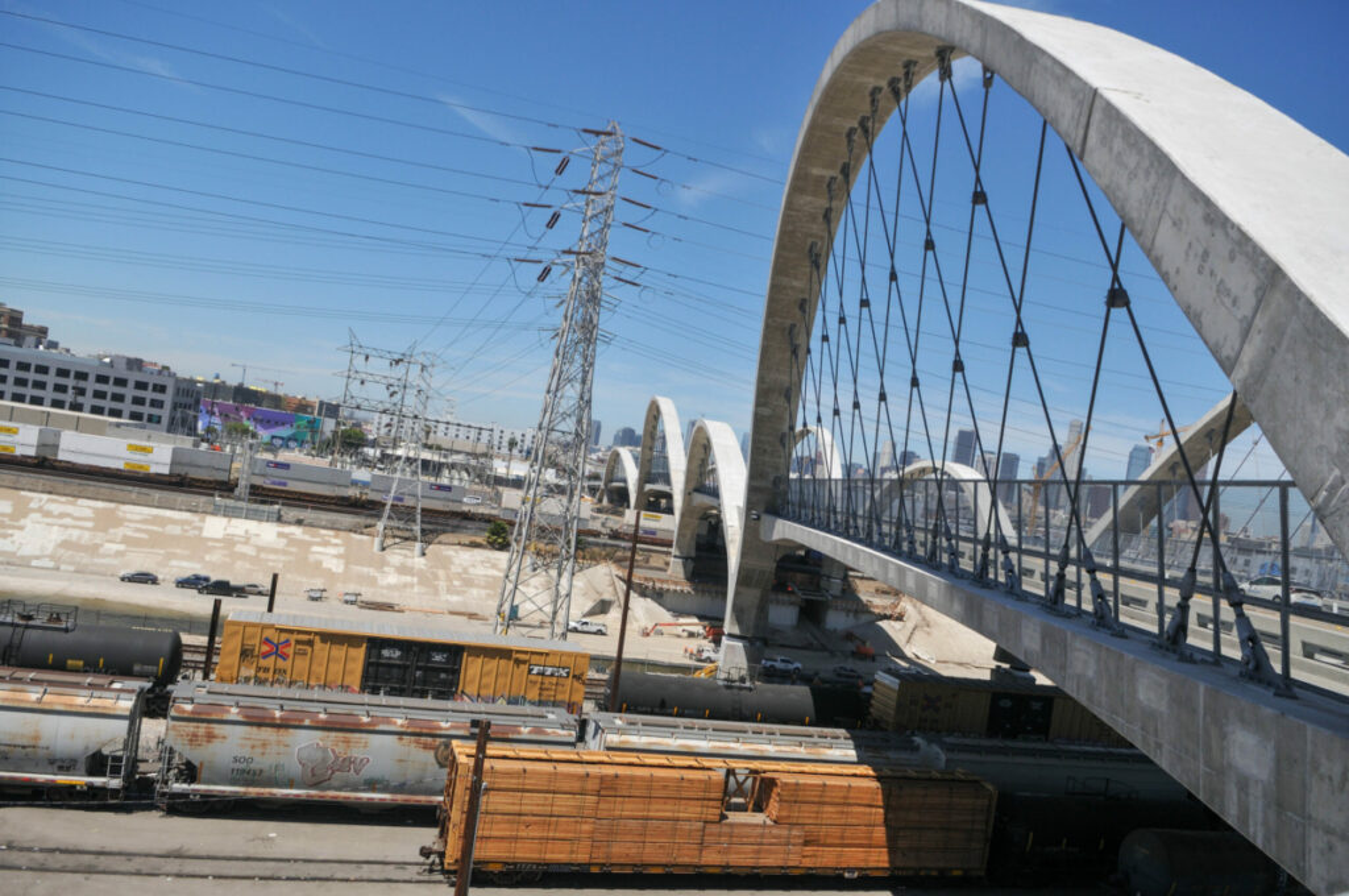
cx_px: 674
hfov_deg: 70.5
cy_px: 448
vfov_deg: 50.3
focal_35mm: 26
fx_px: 954
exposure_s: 1/3200
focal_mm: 17
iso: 200
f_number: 5
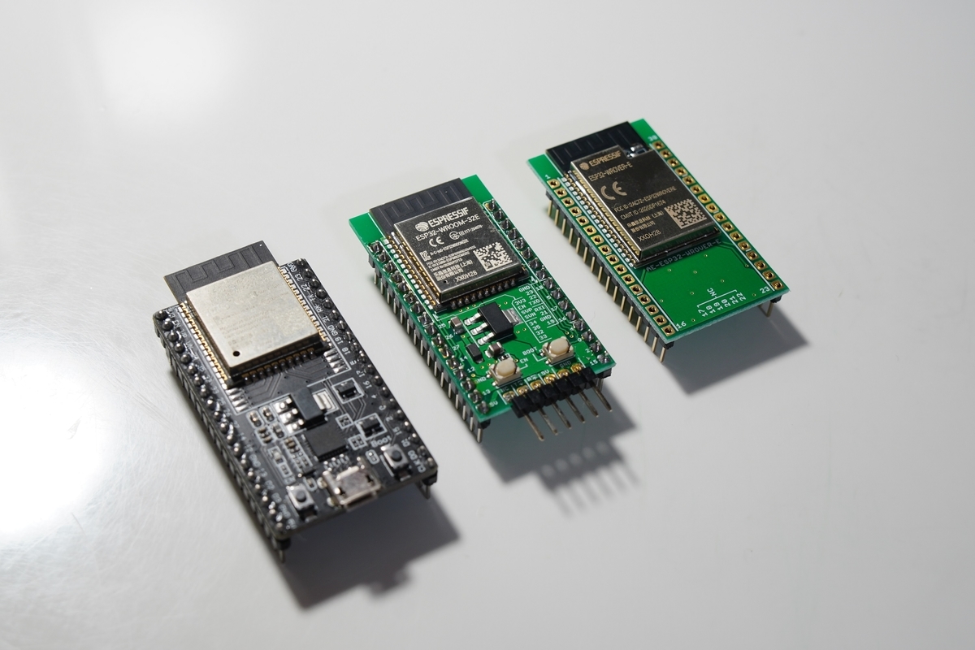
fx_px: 1544
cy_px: 325
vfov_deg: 23.8
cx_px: 488
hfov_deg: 35.1
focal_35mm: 57
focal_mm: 38
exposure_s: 1/10
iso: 160
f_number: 7.1
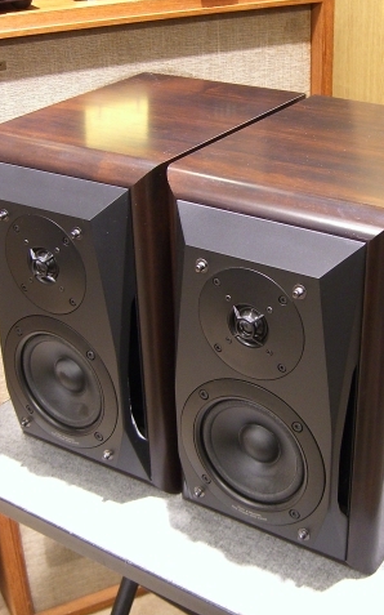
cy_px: 307
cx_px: 219
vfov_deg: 37.5
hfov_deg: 23.9
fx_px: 904
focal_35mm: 54
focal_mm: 7.9
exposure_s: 1/5
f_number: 2.8
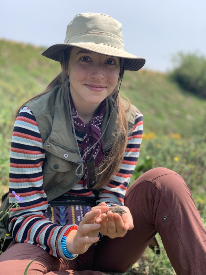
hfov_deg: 28.0
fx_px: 413
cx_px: 103
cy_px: 138
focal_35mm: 52
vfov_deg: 36.8
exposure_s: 1/261
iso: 16
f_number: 2.4
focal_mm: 6
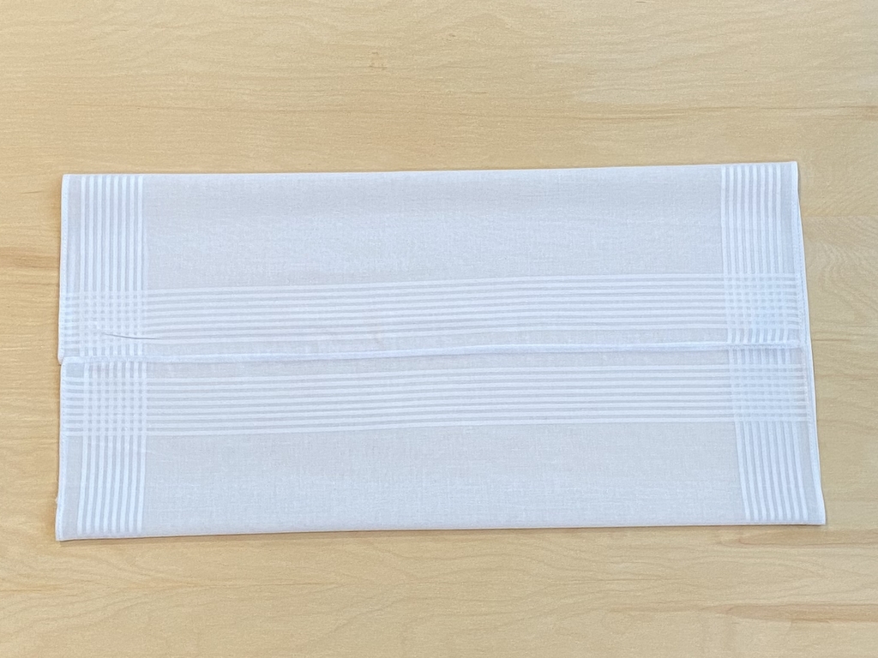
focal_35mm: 26
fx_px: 659
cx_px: 439
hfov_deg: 67.3
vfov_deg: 53.1
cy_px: 329
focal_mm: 4.25
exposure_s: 1/60
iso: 100
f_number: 1.8
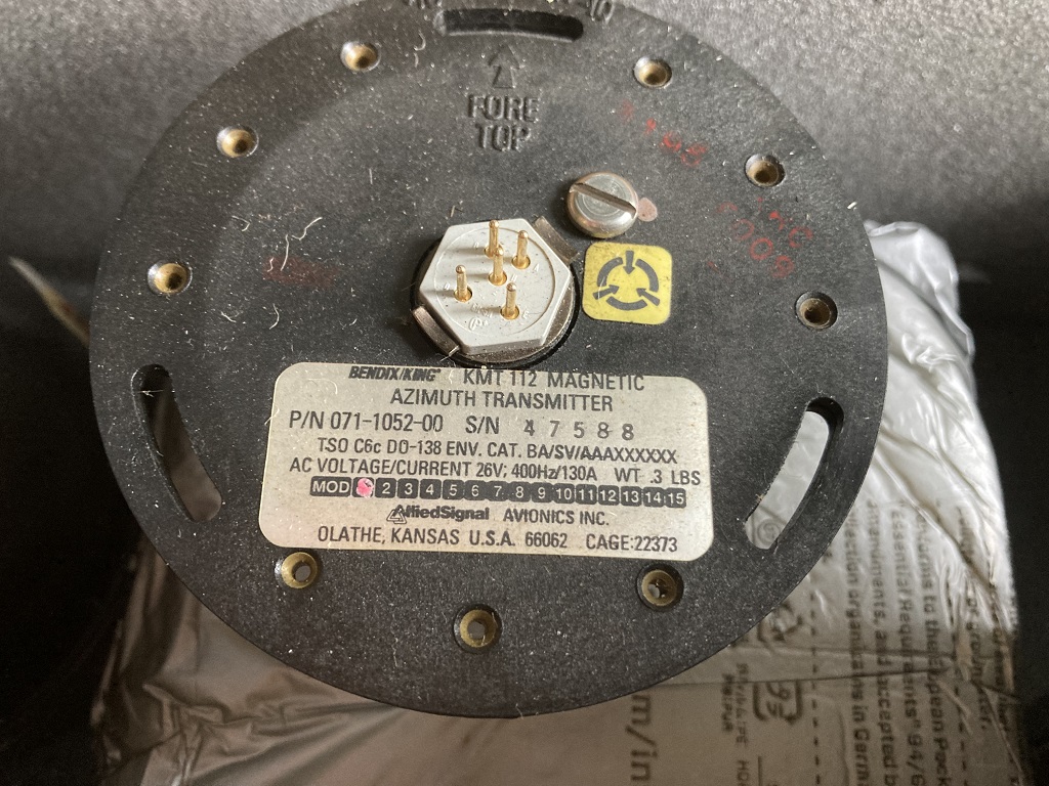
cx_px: 524
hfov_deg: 63.4
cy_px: 393
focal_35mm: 28
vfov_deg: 49.7
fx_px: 849
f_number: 1.8
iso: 400
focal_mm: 3.99
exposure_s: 1/26
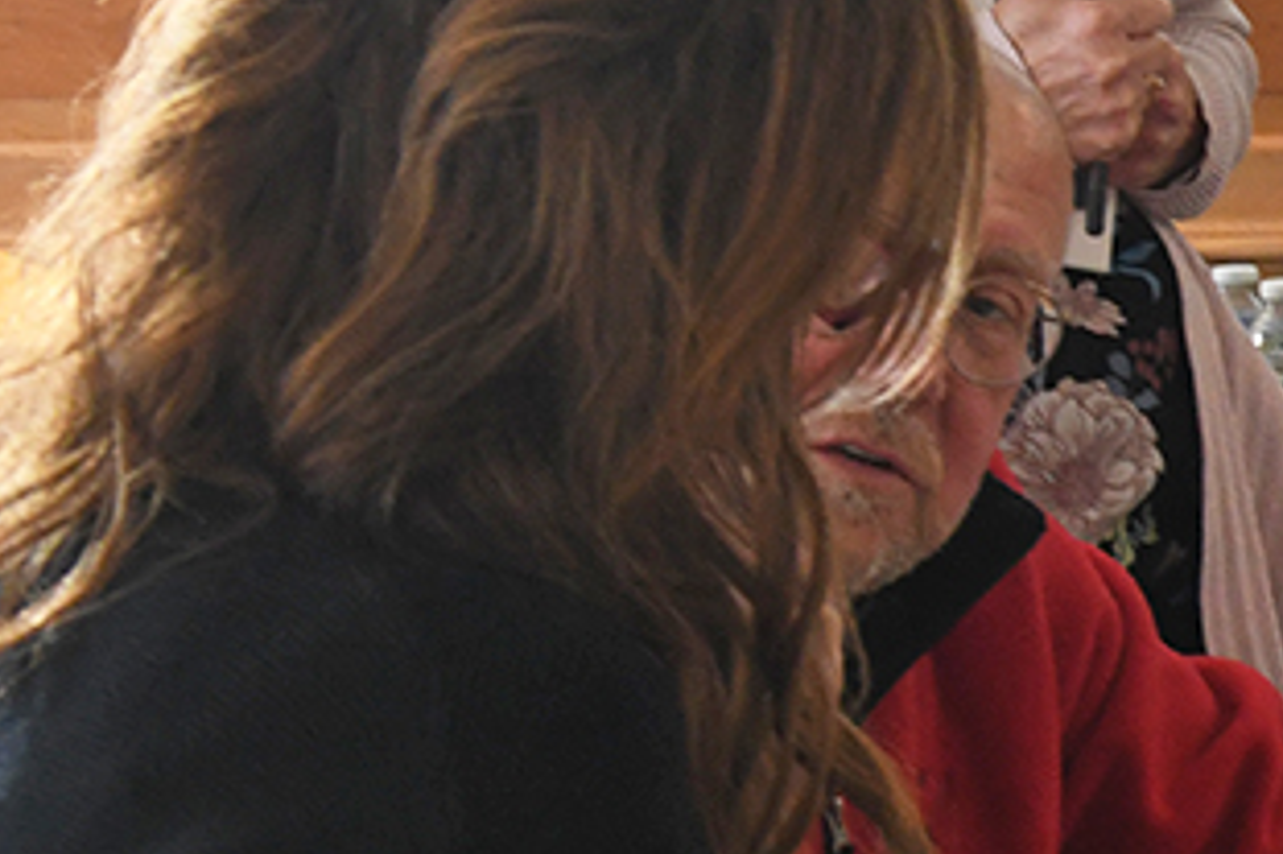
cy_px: 437
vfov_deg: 7.0
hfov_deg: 9.0
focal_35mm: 197
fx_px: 7017
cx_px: 3441
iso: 1600
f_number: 4.5
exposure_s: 1/50
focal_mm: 34
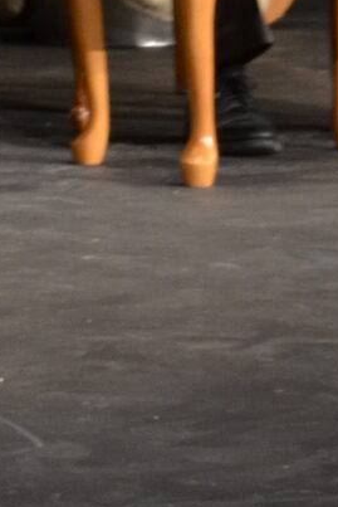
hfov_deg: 3.3
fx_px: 5614
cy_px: -333
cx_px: -873
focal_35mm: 399
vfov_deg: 5.1
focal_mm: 42
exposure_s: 1/50
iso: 800
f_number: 4.8
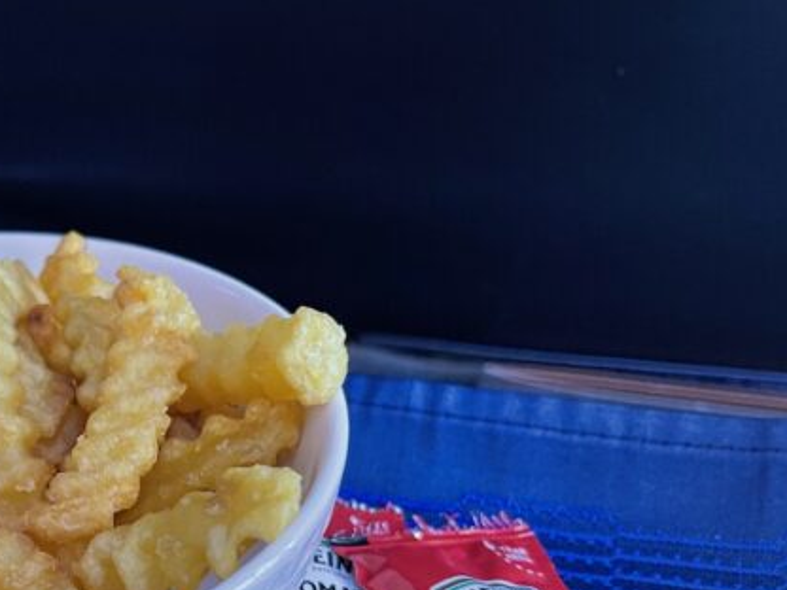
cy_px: 465
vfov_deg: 29.6
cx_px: 95
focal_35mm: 48
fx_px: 1091
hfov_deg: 37.3
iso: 640
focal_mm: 5.1
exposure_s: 1/32
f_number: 1.6
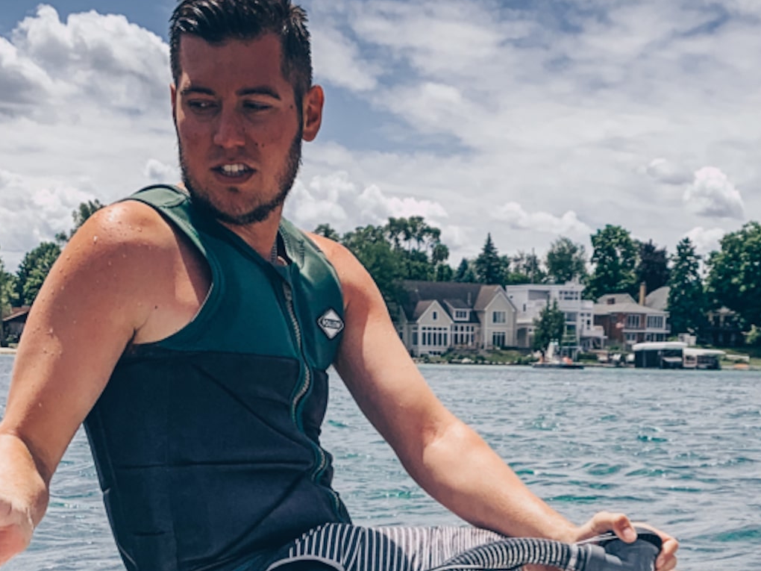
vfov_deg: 27.9
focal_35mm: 51
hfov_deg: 37.1
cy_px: 460
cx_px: 501
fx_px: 1121
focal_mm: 4.25
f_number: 1.8
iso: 25
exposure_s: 1/4300
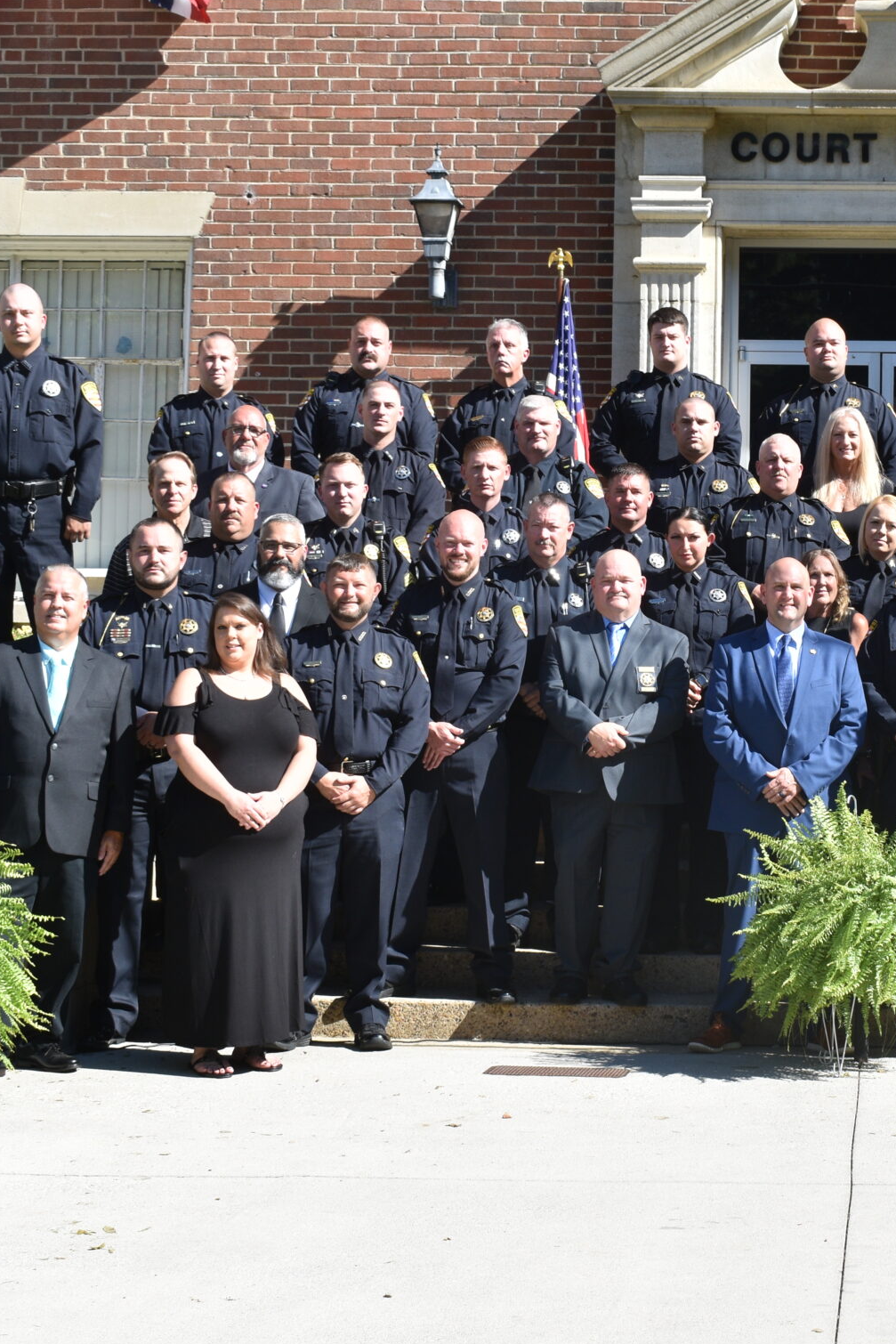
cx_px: 860
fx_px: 2943
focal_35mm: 79
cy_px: 614
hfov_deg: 17.0
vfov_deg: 25.7
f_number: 8
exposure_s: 1/250
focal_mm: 31
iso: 160
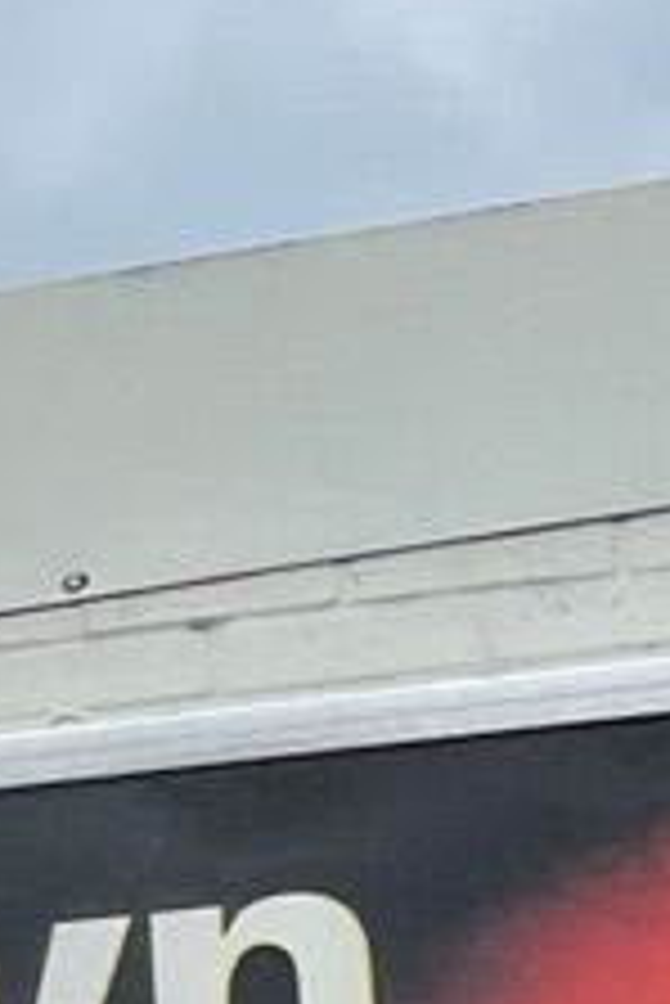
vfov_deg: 7.6
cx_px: -2050
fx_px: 6912
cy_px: 2638
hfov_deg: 5.0
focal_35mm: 248
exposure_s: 1/1335
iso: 32
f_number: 1.6
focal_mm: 4.2
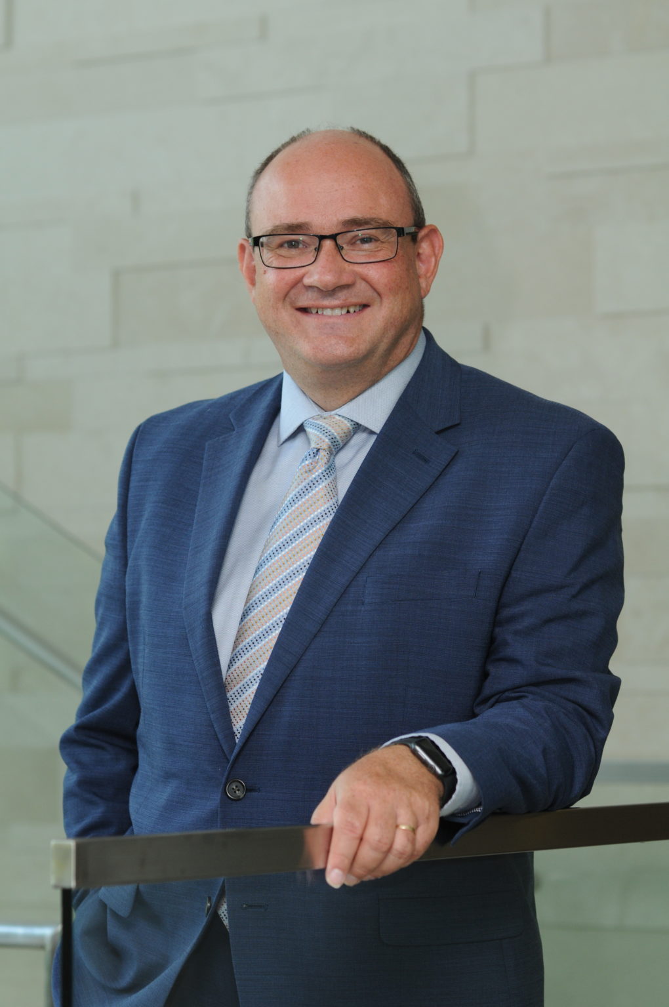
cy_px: 504
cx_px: 334
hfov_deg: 10.7
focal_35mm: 128
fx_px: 3563
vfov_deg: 16.1
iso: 400
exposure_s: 1/125
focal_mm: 85
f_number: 4.5
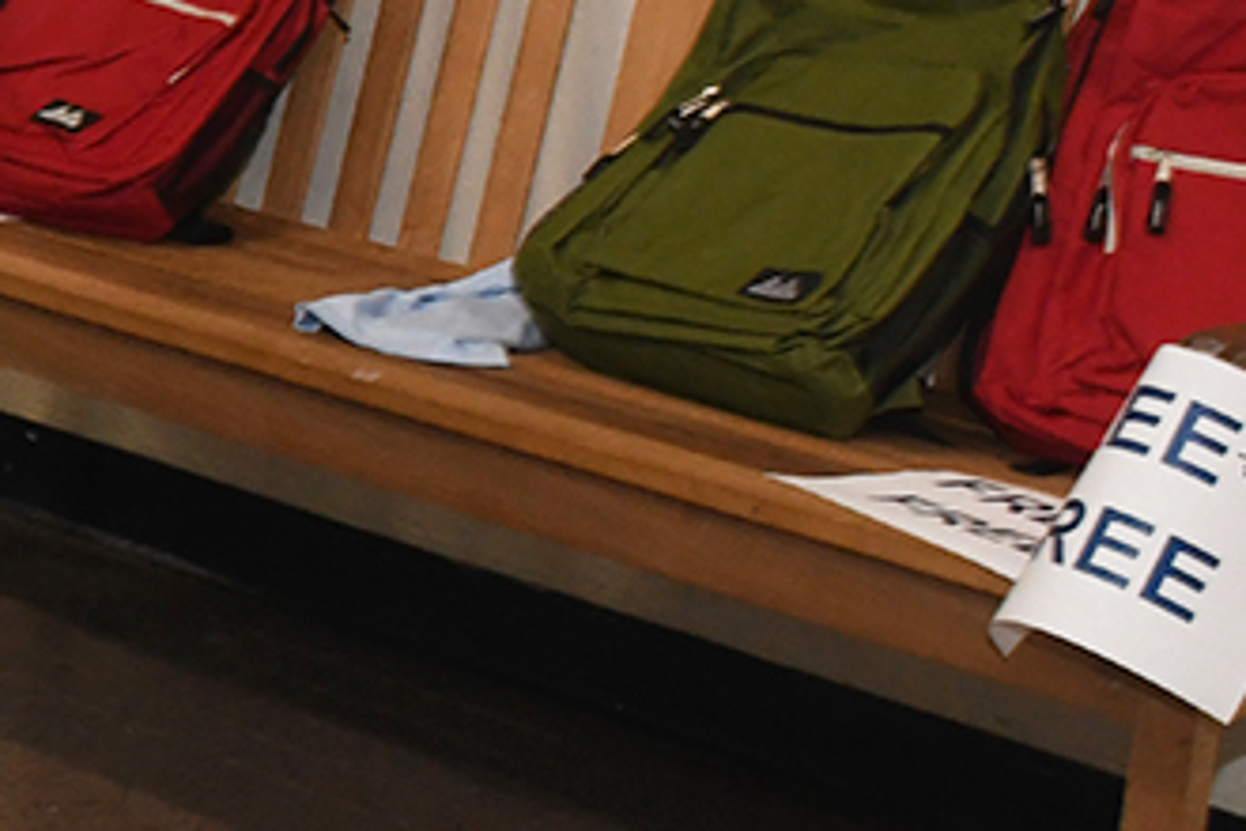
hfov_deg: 12.9
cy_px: -132
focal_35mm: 131
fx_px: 4534
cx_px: -1484
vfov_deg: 10.3
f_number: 5.6
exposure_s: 1/40
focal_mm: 24
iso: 1600
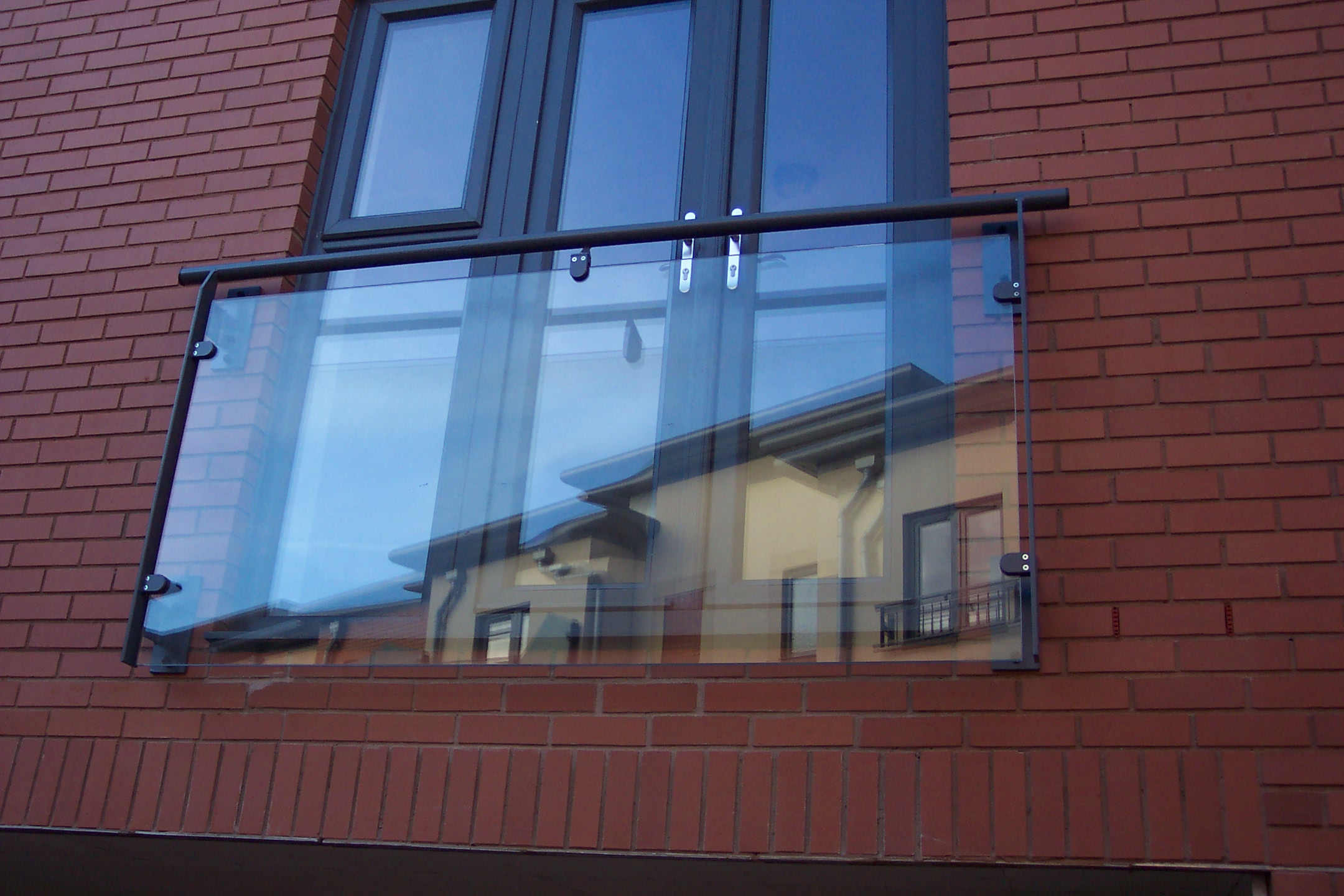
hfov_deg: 50.7
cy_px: 448
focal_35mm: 38
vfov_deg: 35.1
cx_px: 672
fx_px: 1419
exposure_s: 1/250
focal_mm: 8
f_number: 2.8
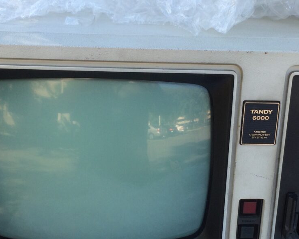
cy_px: 135
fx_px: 540
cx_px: 172
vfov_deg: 25.0
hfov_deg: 30.9
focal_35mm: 61
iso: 32
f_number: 2.2
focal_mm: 4.12
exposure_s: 1/178
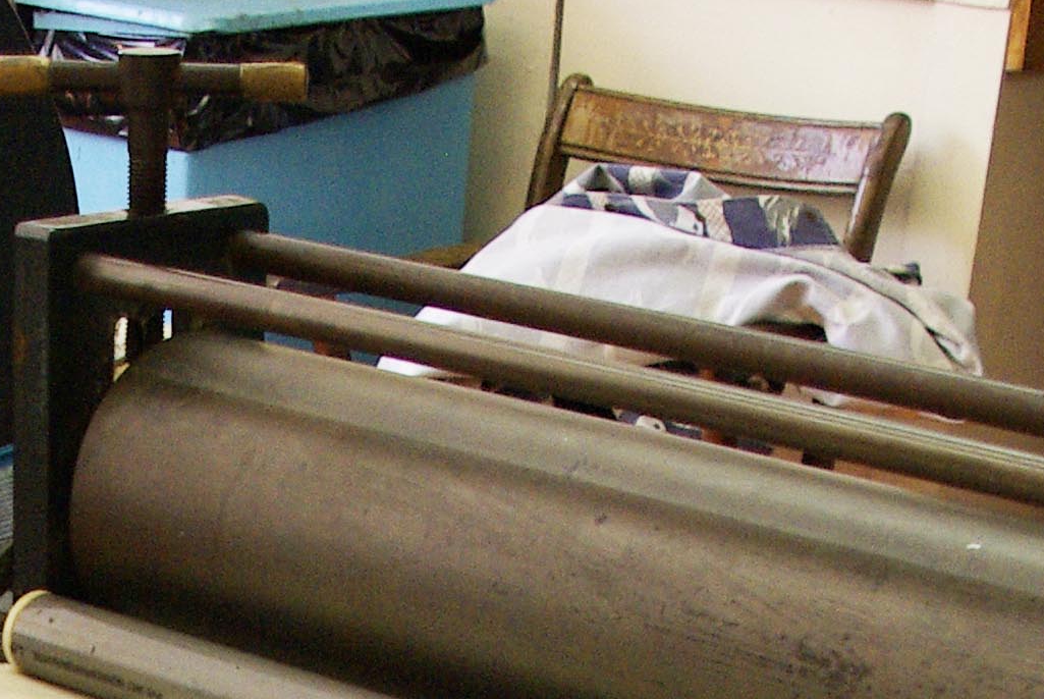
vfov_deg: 12.3
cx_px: 24
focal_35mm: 102
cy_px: 1286
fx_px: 2961
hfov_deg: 19.5
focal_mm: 18
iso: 400
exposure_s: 1/90
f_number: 5.6
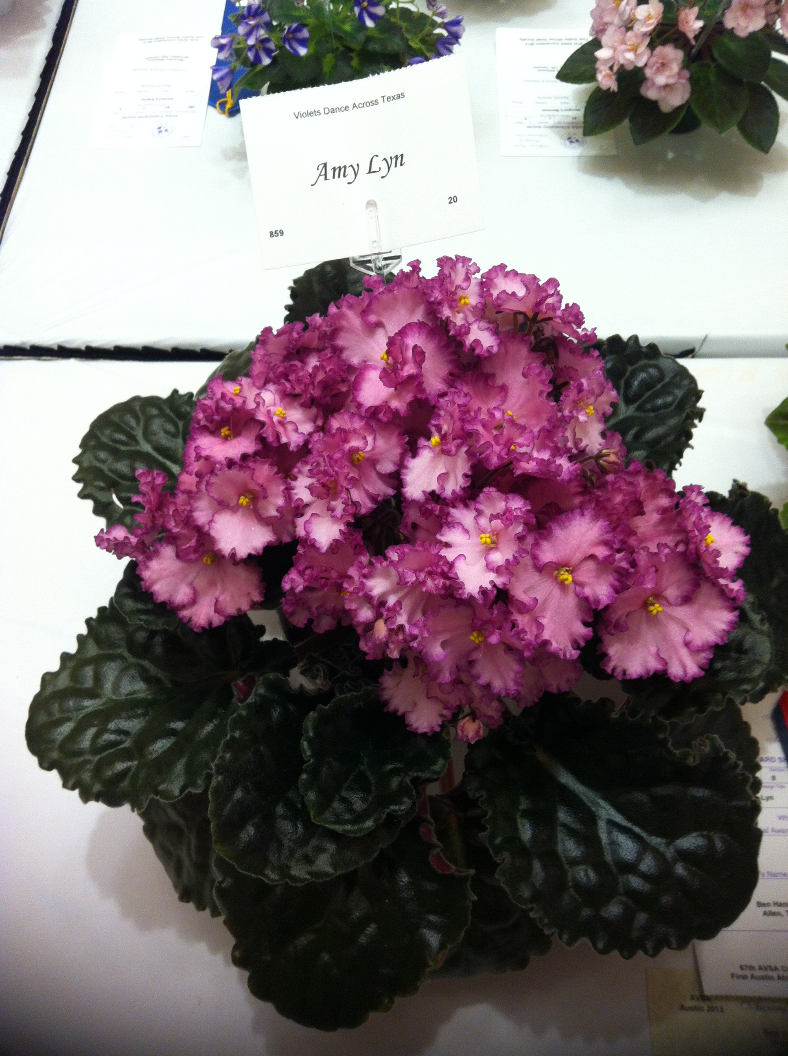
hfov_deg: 40.6
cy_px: 528
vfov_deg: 52.7
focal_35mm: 35
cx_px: 394
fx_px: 1065
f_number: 2.8
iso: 100
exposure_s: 1/17
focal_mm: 3.85
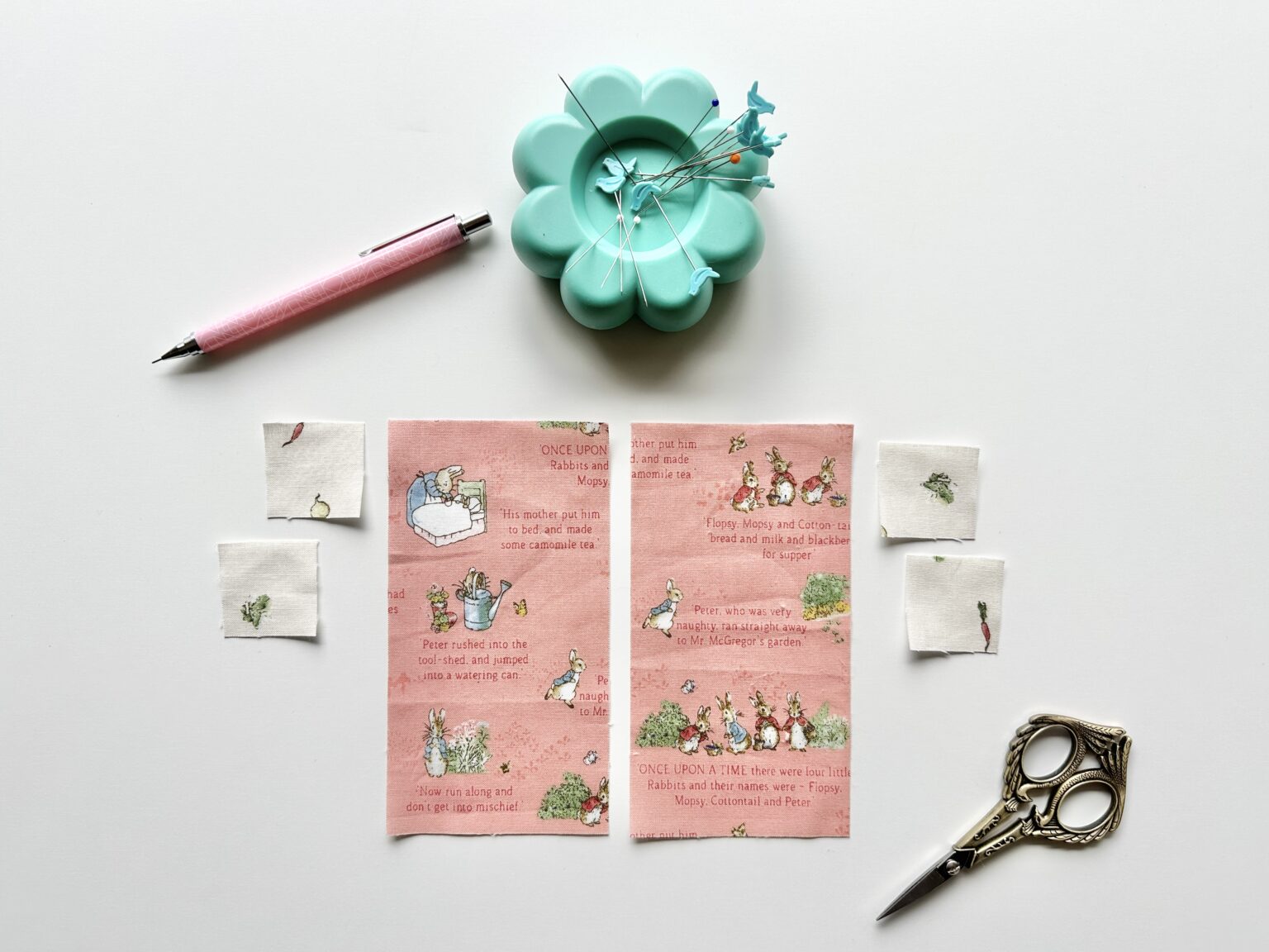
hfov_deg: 71.6
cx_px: 634
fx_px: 880
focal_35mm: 24
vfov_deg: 56.8
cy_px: 476
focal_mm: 6.86
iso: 64
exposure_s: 1/121
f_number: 1.78
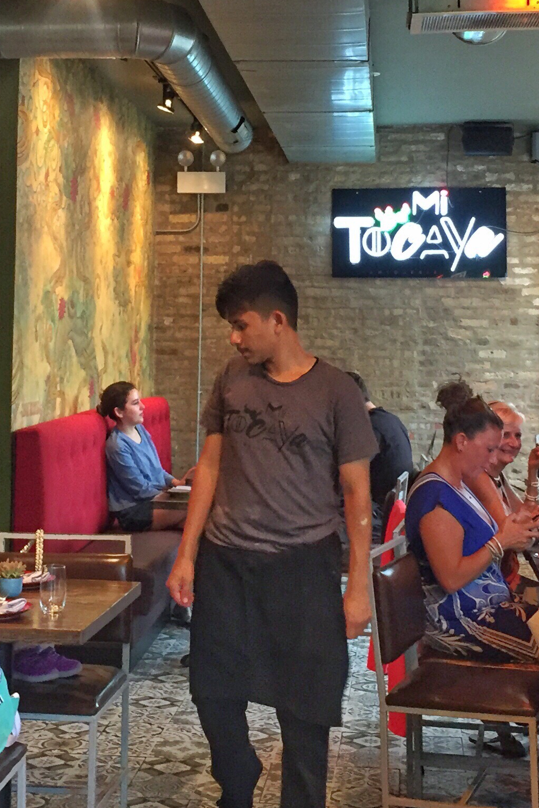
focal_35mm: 64
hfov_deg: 21.2
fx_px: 1437
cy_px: 243
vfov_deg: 31.1
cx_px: 236
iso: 200
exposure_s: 1/30
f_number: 2.2
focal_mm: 4.15
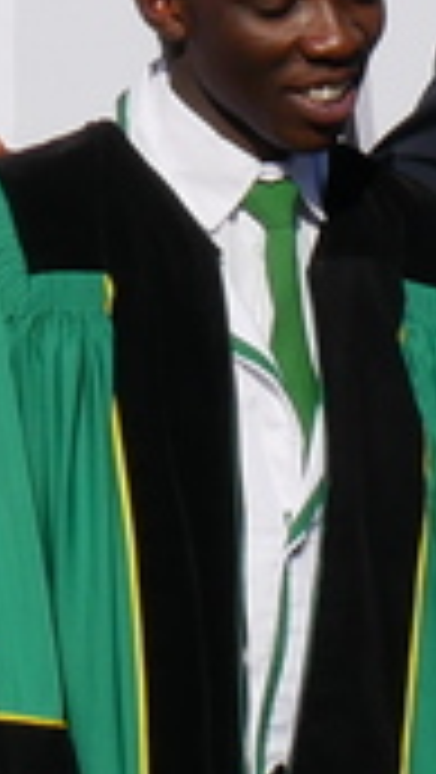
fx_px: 5374
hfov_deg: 4.6
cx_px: 364
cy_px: 945
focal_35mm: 262
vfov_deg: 8.1
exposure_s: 1/640
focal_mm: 18
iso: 200
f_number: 10
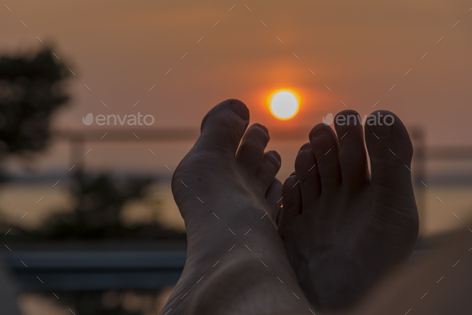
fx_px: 1574
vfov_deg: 11.4
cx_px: 236
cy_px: 158
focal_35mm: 120
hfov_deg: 17.1
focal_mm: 120
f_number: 8
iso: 250
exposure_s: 1/250
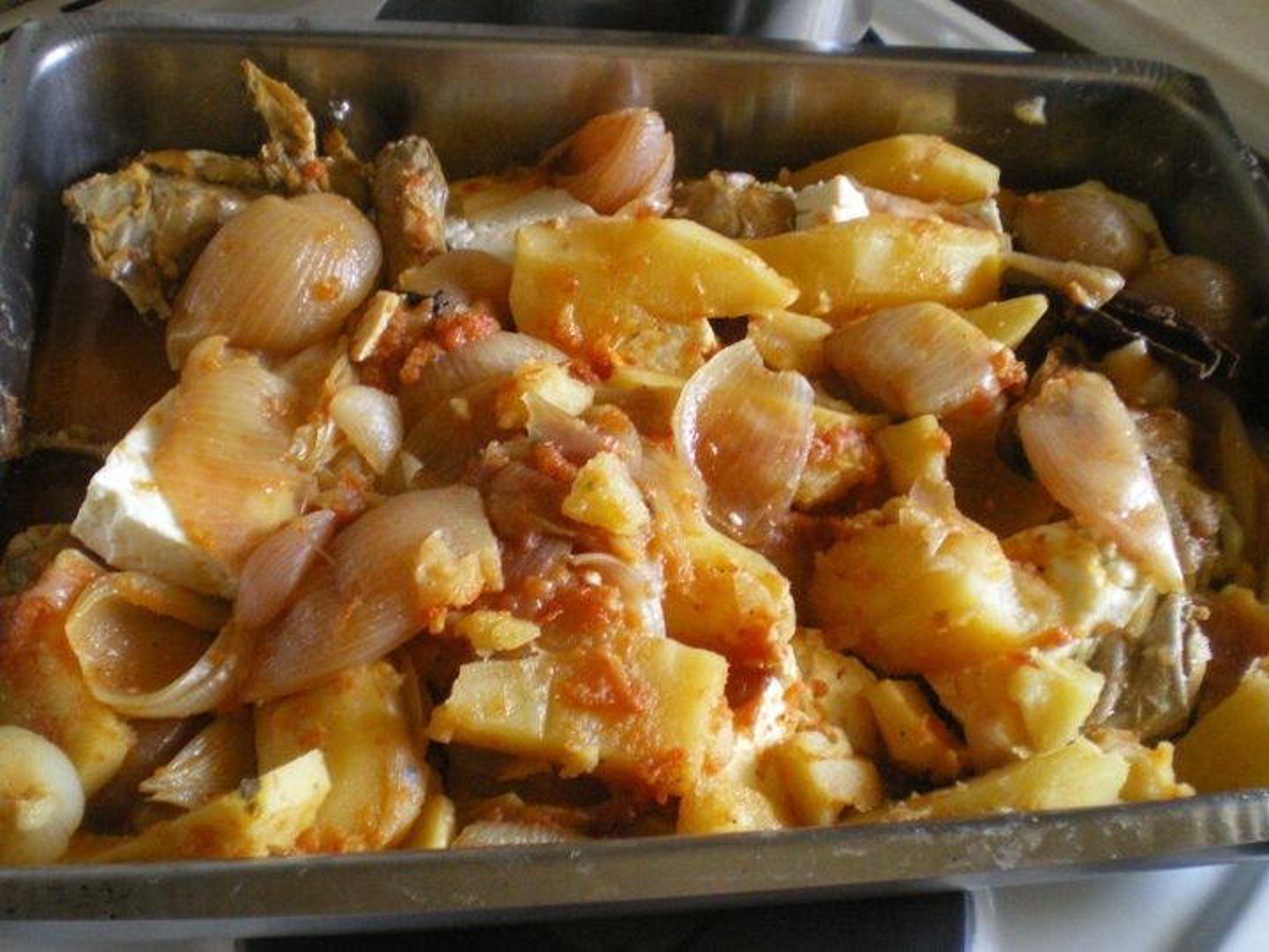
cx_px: 634
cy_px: 476
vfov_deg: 37.7
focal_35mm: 38
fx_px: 1393
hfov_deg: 49.0
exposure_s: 1/13
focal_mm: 6.3
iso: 400
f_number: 3.1
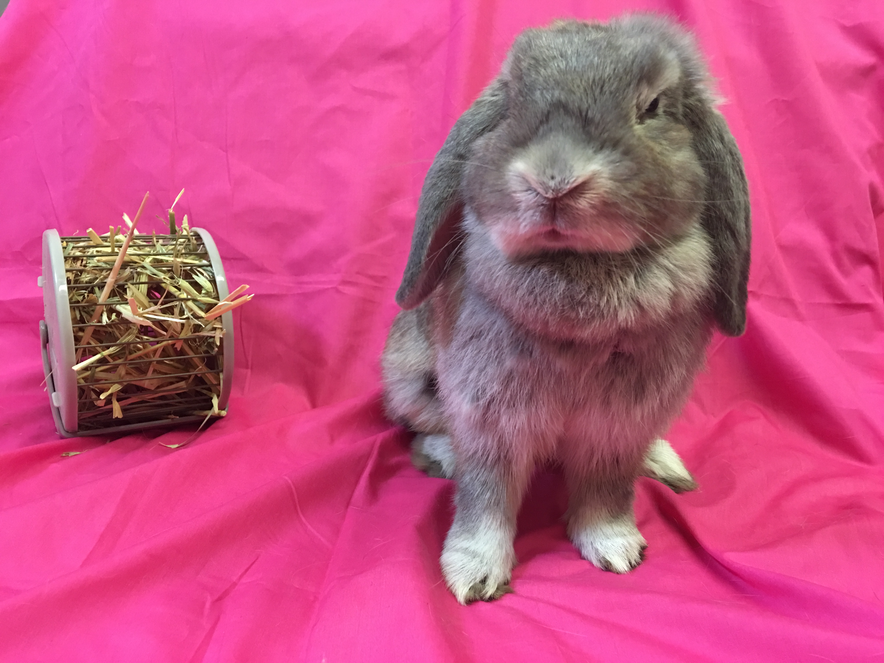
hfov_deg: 61.7
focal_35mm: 29
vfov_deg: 48.2
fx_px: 741
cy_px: 332
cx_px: 442
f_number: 2.2
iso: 100
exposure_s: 1/15
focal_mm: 4.15
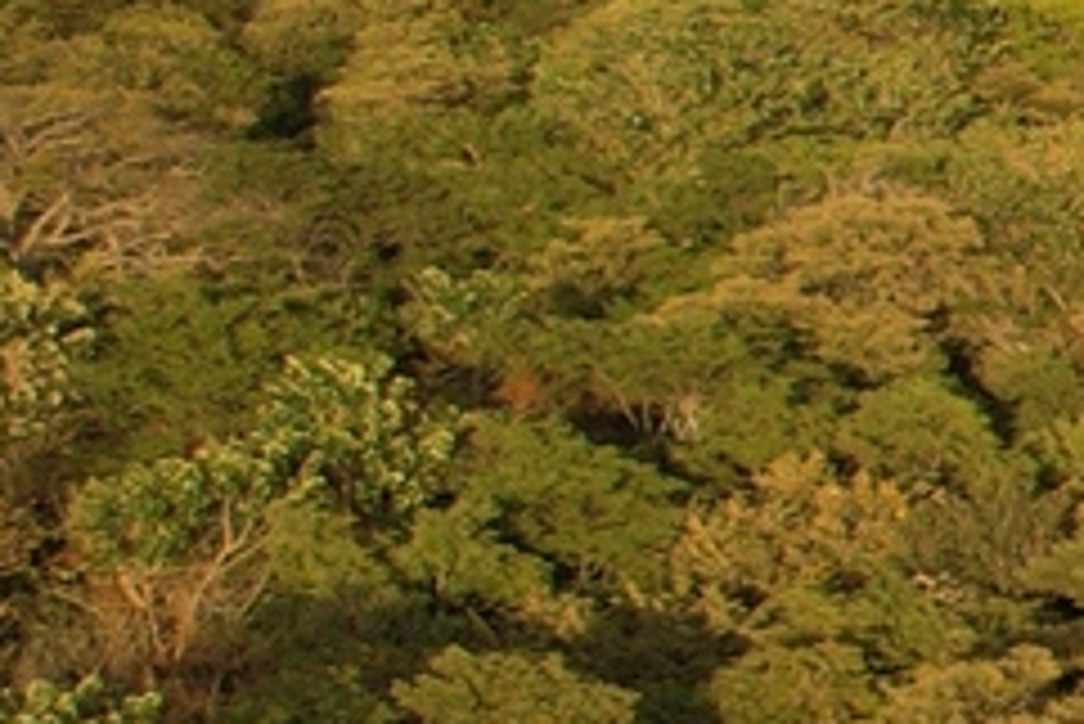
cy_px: 337
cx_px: 3720
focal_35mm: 164
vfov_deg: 8.4
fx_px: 4941
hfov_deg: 8.9
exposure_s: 1/160
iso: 200
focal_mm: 8.38
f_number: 2.8
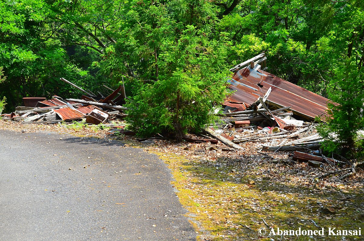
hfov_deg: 35.1
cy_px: 120
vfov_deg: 23.7
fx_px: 575
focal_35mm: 57
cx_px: 182
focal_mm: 38
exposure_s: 1/200
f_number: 7.1
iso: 200
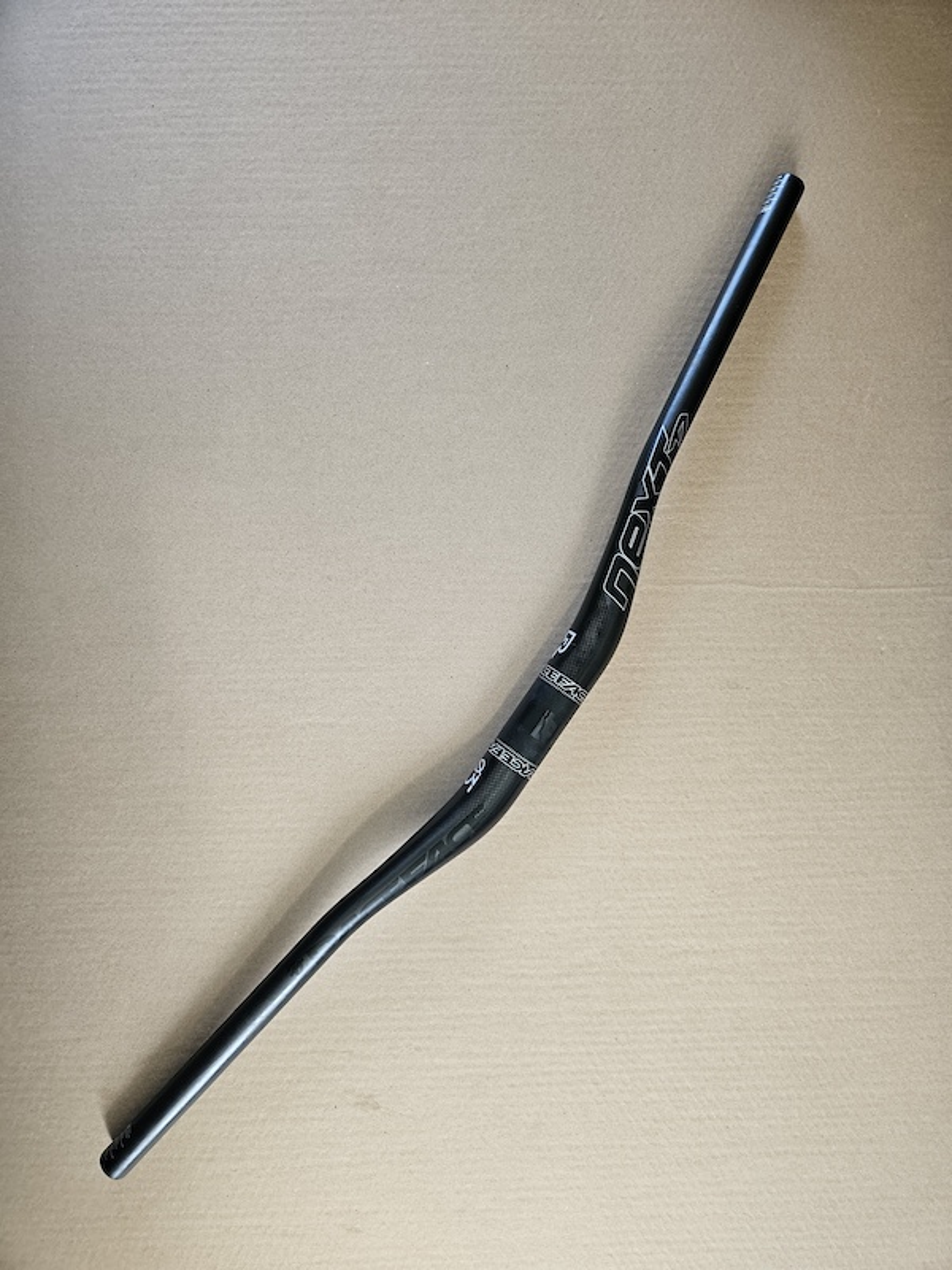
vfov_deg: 73.9
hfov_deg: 58.9
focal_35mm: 23
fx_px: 843
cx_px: 476
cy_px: 635
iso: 320
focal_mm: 5.4
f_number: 1.8
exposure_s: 1/120
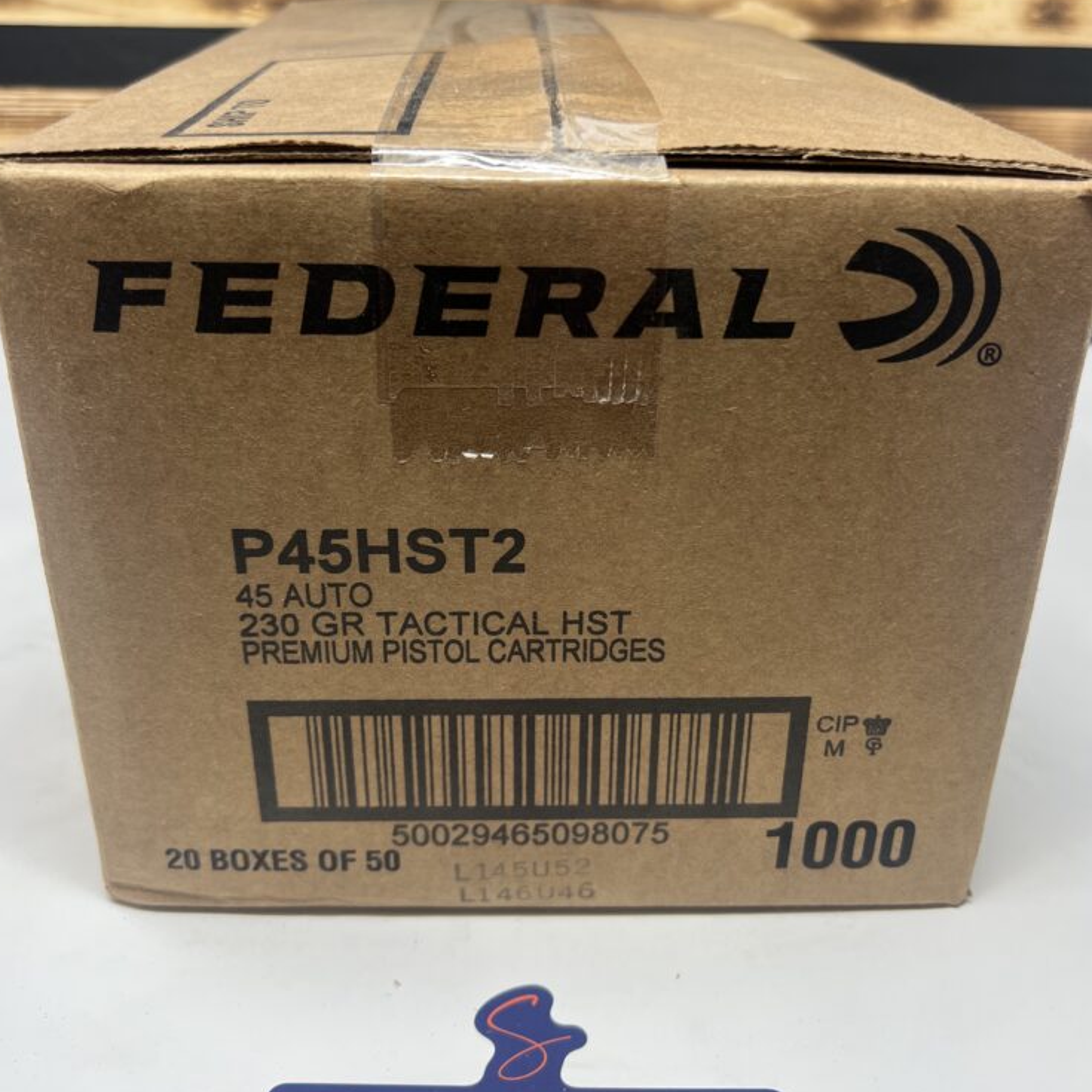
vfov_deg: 51.0
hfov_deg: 51.1
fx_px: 1142
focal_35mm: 32
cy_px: 480
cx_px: 547
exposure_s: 1/120
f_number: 1.5
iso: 40
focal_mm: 5.7
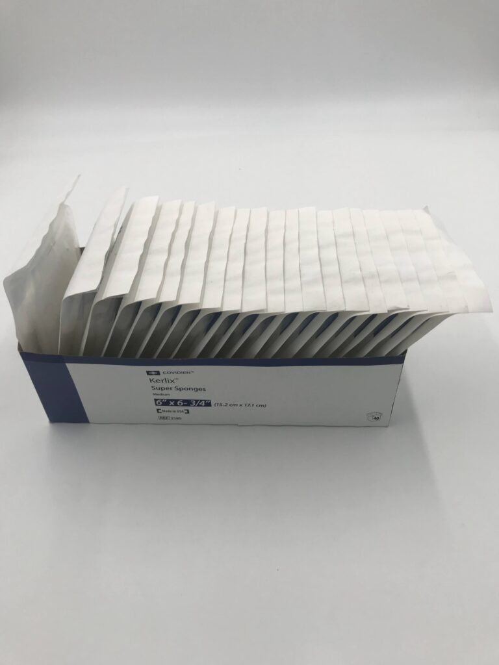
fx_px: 538
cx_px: 250
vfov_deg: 63.4
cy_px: 332
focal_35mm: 28
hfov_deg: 49.7
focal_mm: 3.99
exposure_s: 1/120
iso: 25
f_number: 1.8
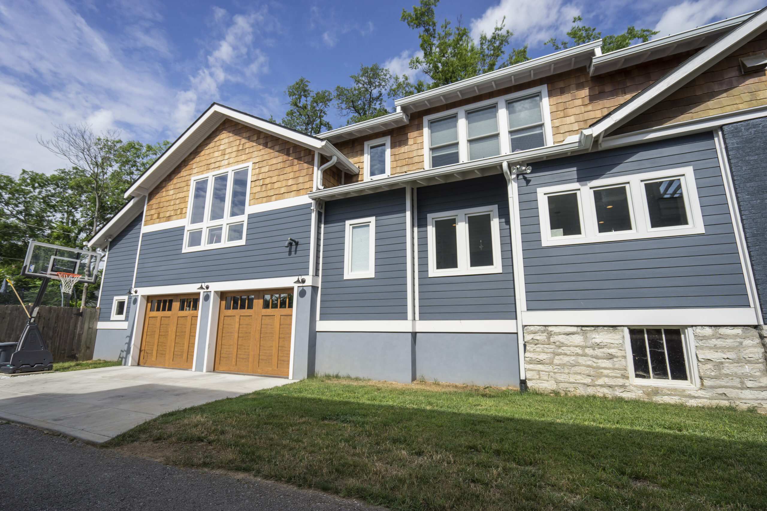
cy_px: 256
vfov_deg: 73.8
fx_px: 341
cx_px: 384
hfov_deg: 96.7
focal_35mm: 16
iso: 100
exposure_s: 1/1250
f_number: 4
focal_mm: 16
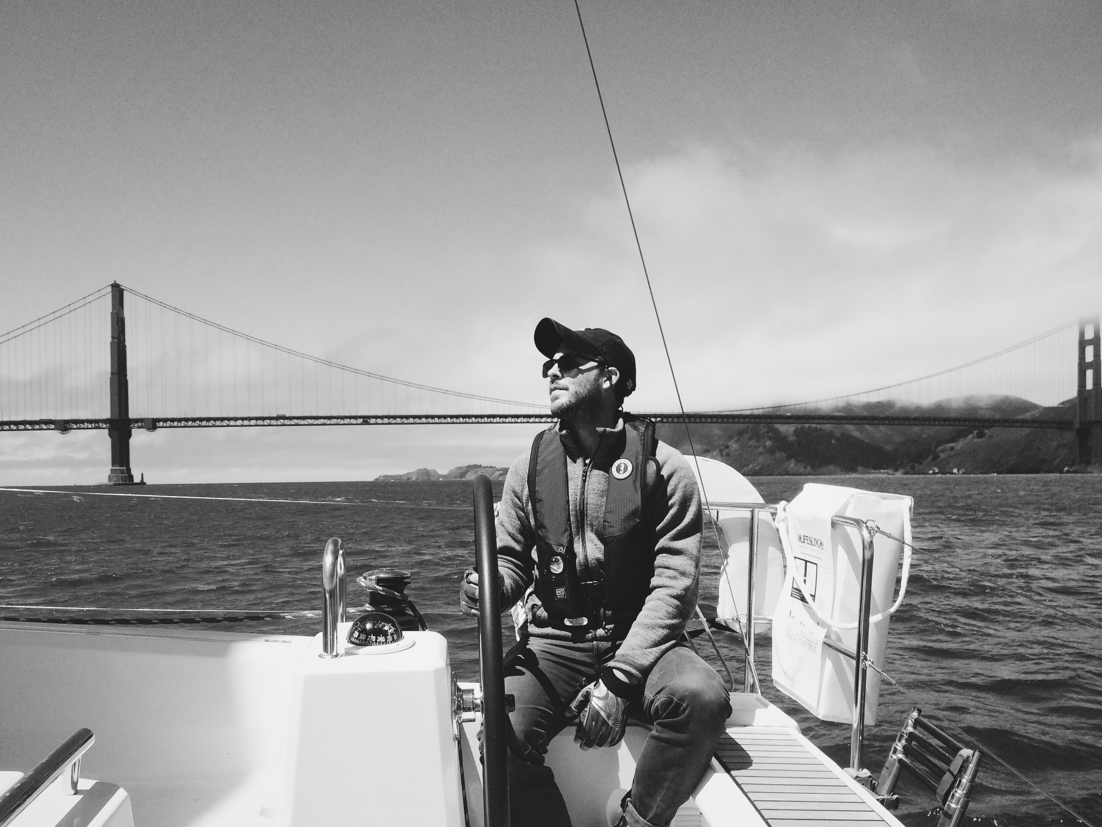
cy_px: 414
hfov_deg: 61.6
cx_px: 551
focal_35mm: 29
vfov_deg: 48.3
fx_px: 924
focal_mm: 4.15
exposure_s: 1/3425
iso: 32
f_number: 2.2
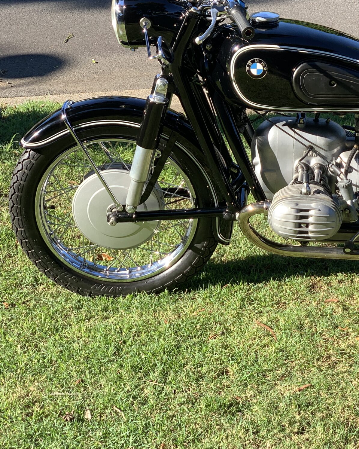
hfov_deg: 17.2
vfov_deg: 21.9
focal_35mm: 87
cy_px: 178
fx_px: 1156
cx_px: 380
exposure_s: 1/218
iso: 16
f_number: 2.4
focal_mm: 6
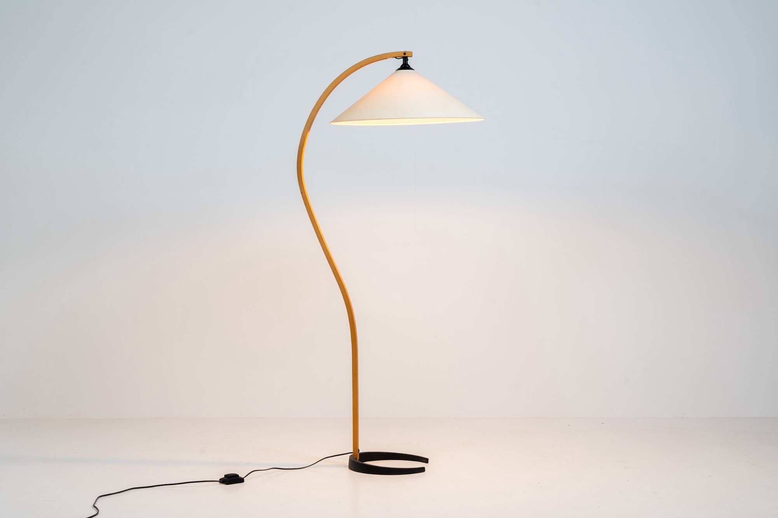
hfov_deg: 32.9
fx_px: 1318
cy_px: 259
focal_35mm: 61
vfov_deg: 22.3
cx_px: 389
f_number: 11
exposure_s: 1/3
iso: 250
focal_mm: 61
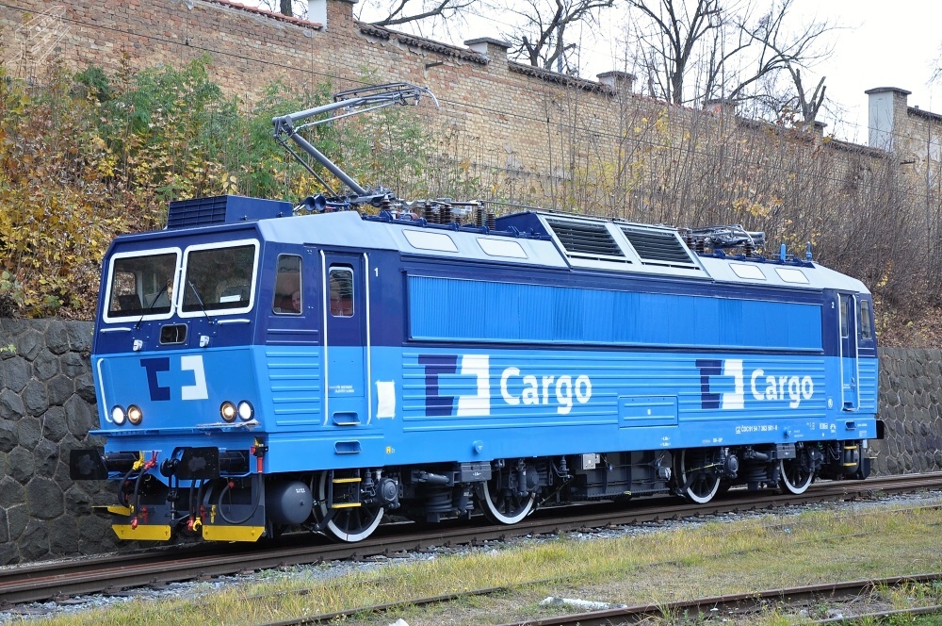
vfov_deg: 20.1
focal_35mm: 68
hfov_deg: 29.9
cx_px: 471
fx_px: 1764
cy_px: 313
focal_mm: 45
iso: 400
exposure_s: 1/50
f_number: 5.6
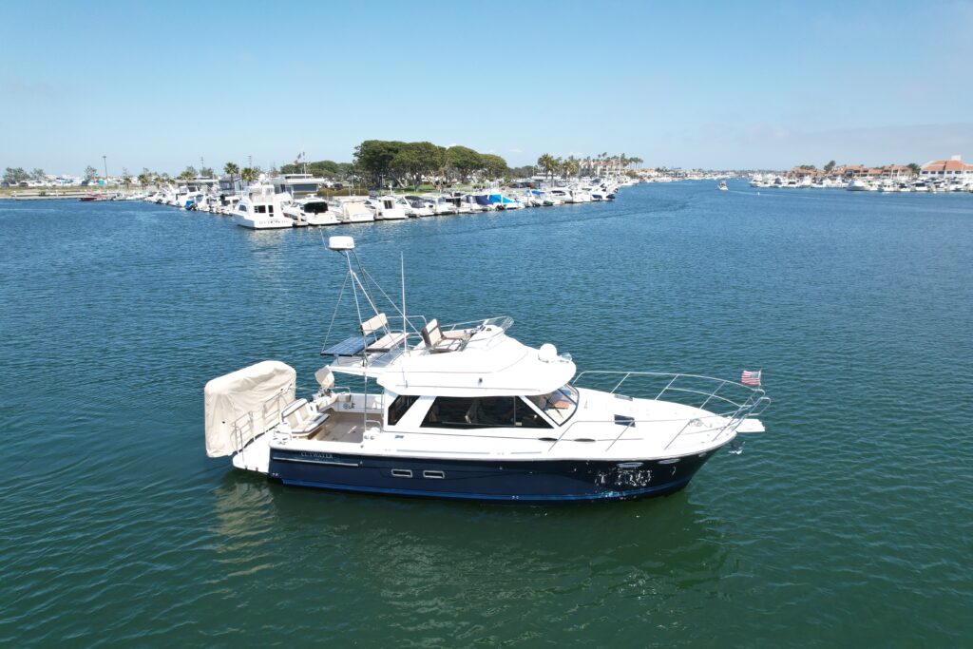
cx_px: 486
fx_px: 595
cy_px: 324
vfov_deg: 57.2
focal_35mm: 22
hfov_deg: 78.6
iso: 100
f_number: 2.8
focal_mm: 8.38
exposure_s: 1/1250
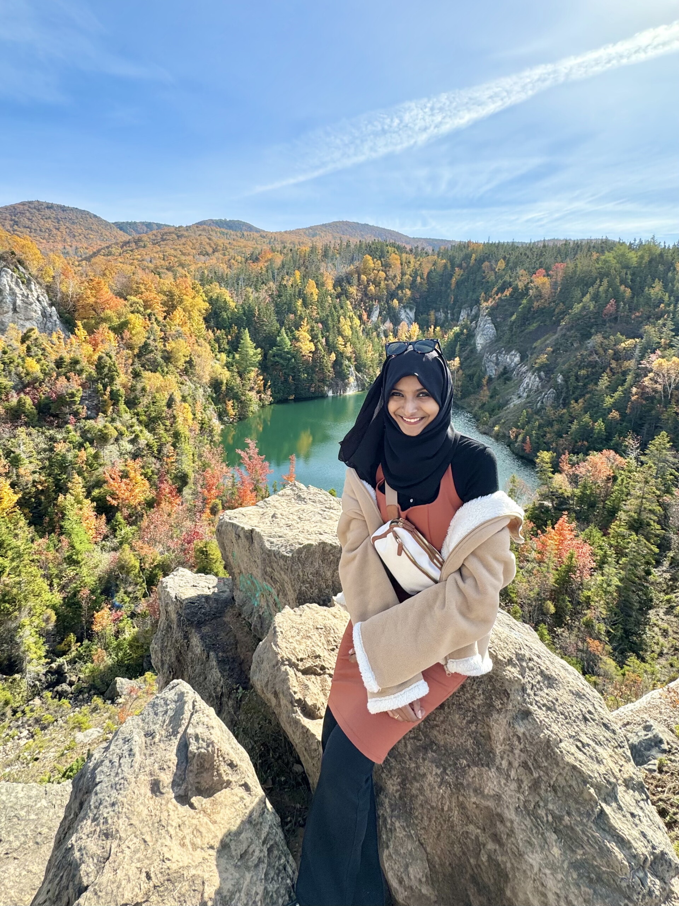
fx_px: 366
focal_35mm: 14
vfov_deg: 102.1
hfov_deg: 85.7
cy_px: 453
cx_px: 340
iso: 50
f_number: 2.2
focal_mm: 2.22
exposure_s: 1/787
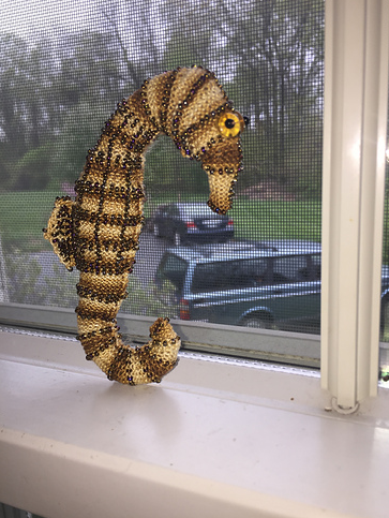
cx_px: 199
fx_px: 449
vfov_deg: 59.9
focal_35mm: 30
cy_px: 255
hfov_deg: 46.8
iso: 32
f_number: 2.2
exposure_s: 1/182
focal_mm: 4.15
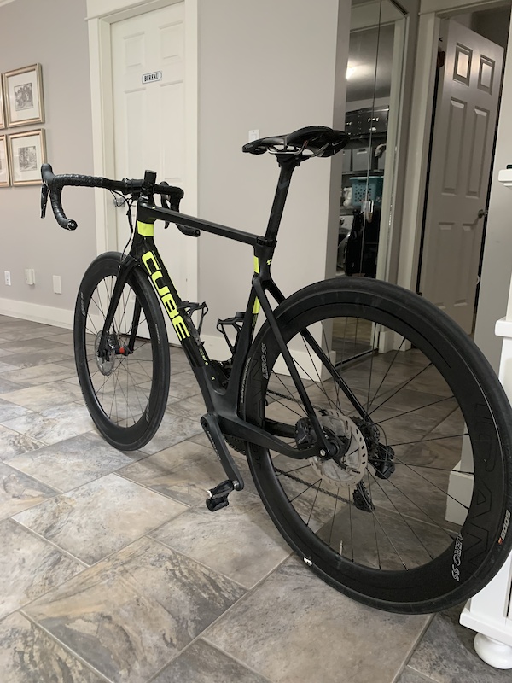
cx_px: 256
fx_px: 513
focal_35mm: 26
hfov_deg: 53.1
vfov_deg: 67.3
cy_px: 342
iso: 320
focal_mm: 4.25
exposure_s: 1/60
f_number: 1.8
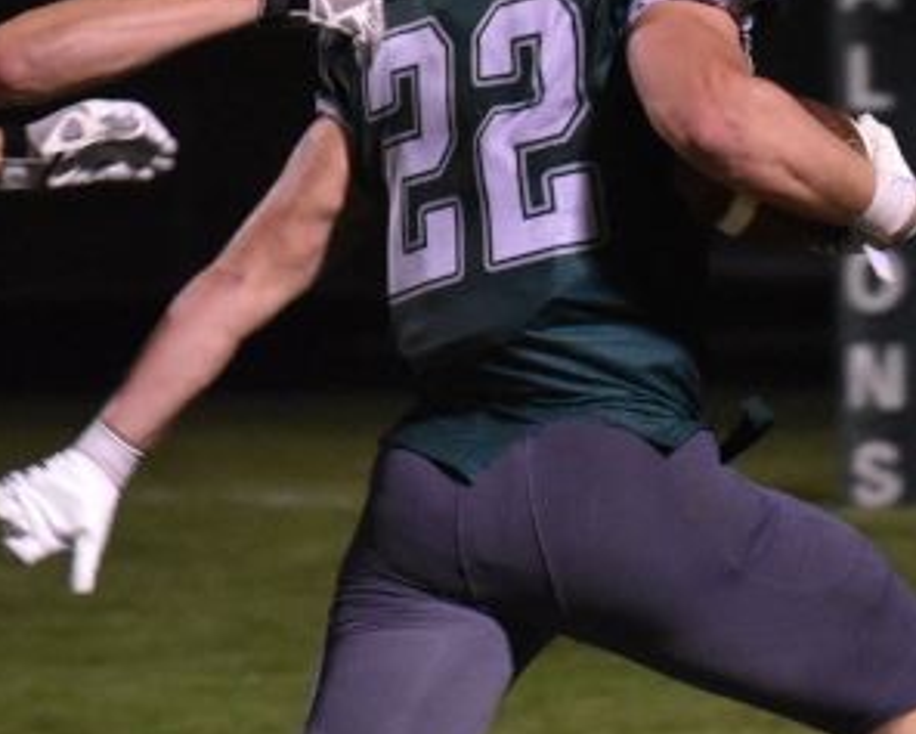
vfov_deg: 2.8
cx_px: 802
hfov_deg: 3.5
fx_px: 14789
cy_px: 14
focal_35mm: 545
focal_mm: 135
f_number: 5
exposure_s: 1/400
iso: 6400
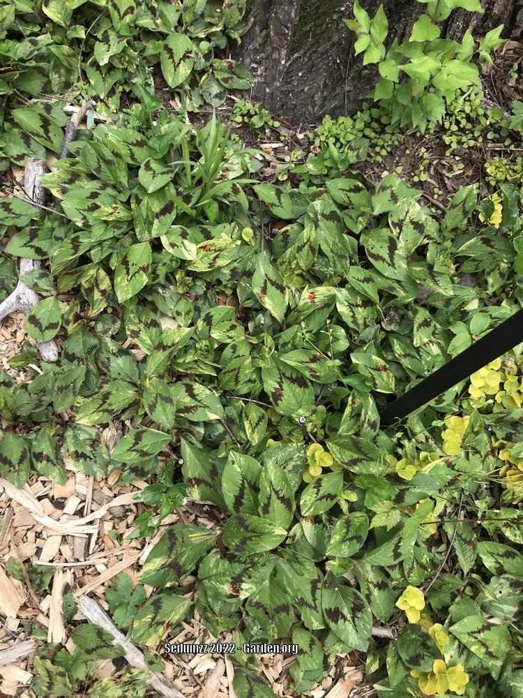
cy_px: 349
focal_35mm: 28
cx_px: 262
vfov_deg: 63.4
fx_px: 564
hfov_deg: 49.7
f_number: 1.8
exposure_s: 1/429
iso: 20
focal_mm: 3.99
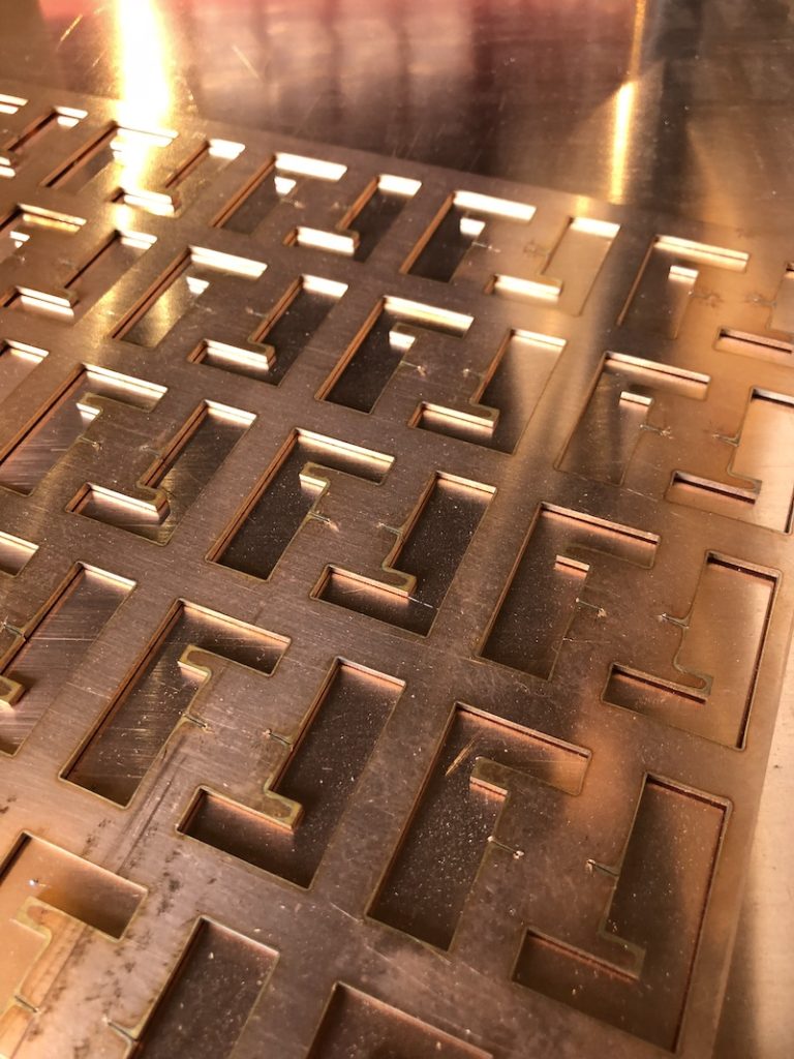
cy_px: 530
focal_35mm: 28
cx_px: 397
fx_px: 856
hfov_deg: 49.7
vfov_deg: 63.4
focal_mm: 3.99
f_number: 1.8
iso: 40
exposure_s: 1/20
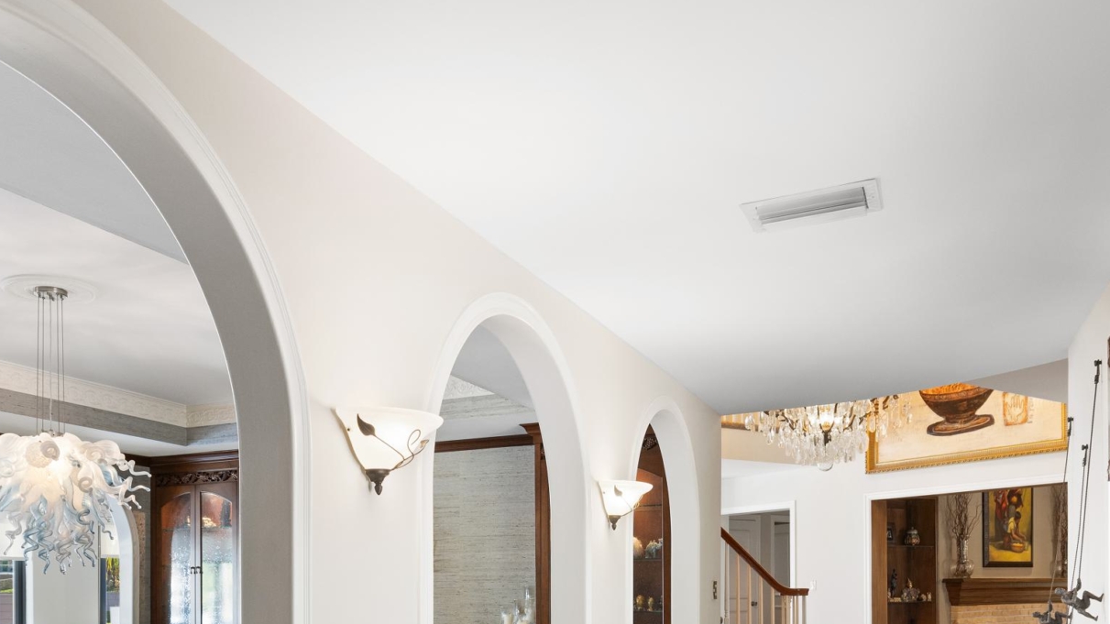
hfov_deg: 62.3
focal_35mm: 31
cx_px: 467
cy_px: 628
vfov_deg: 34.3
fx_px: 912
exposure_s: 1/3
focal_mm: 14
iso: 320
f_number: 5.6
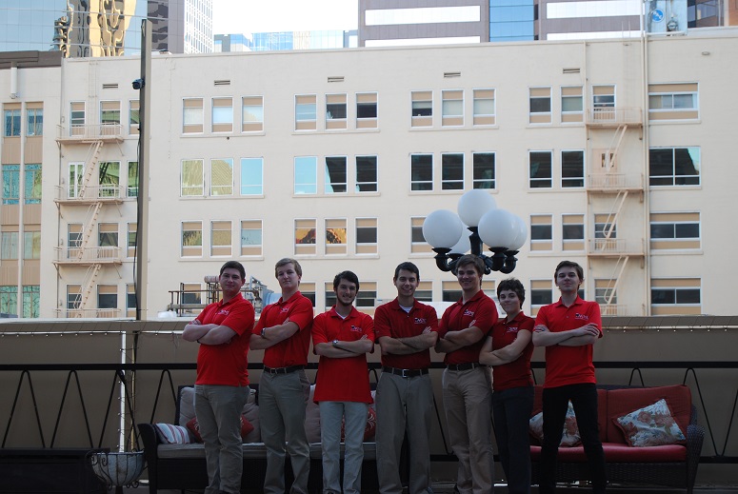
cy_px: 247
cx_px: 369
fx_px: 1693
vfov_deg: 16.6
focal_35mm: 82
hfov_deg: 24.6
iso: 200
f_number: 5.6
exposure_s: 1/40
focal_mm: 55
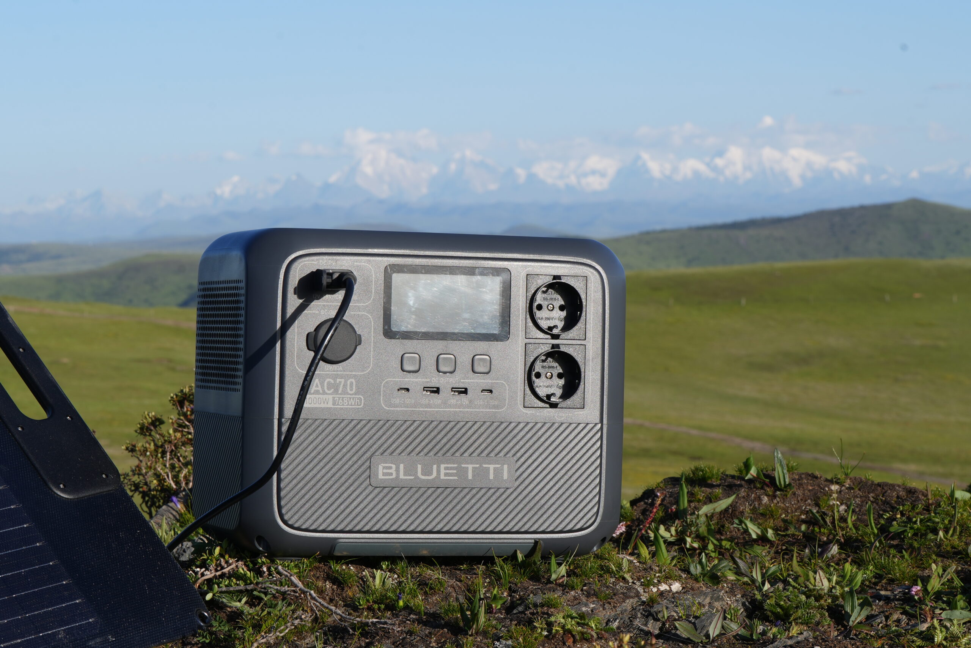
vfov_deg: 13.0
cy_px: 324
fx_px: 2832
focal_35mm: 105
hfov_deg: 19.5
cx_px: 486
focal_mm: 70
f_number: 16
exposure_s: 1/30
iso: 50
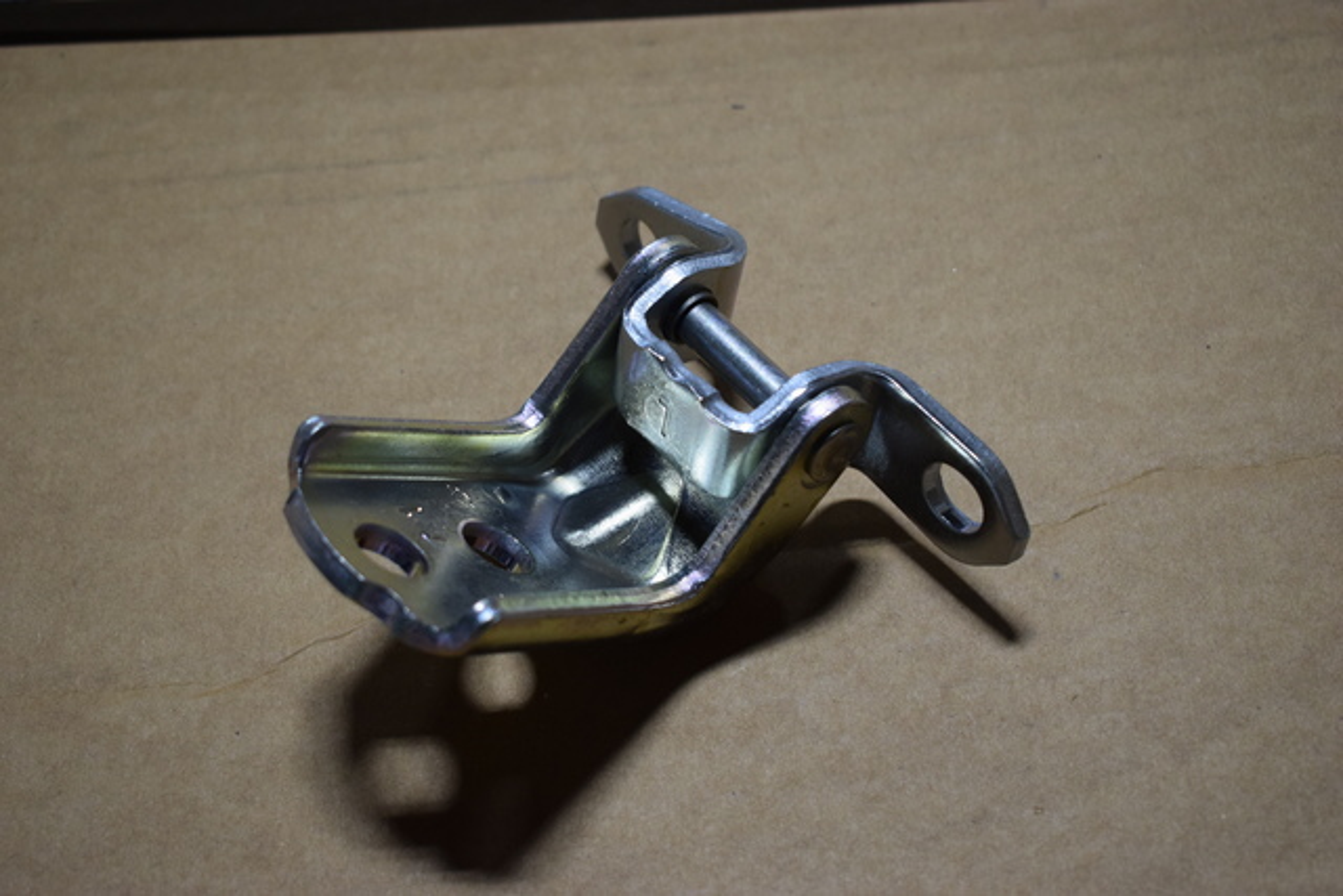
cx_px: 672
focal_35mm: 63
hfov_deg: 31.9
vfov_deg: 21.6
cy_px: 448
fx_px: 2351
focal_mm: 42
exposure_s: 1/125
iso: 1250
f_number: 5
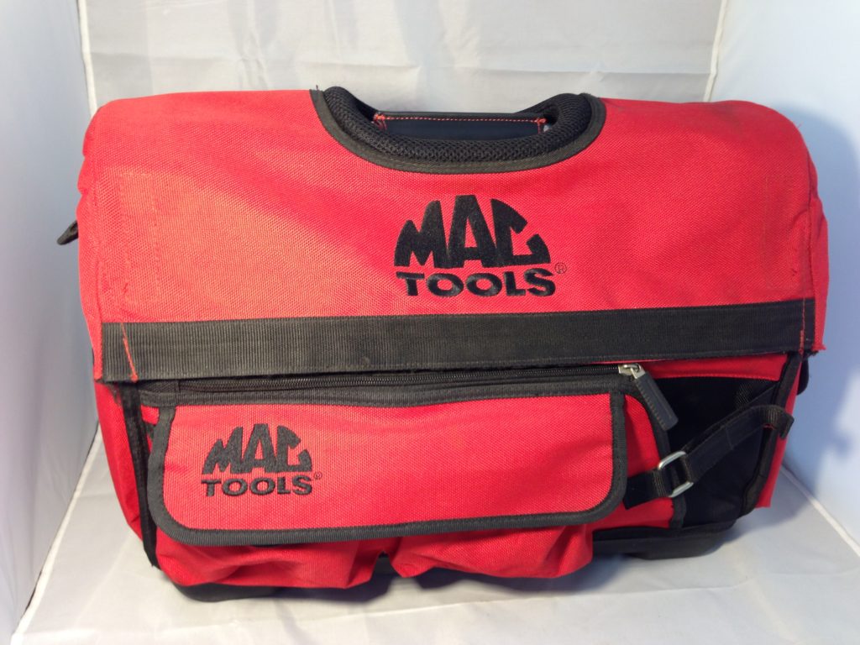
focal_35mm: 33
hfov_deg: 55.4
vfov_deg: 42.9
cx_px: 430
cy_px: 322
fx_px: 820
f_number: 2.4
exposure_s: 1/24
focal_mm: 4.12
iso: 50
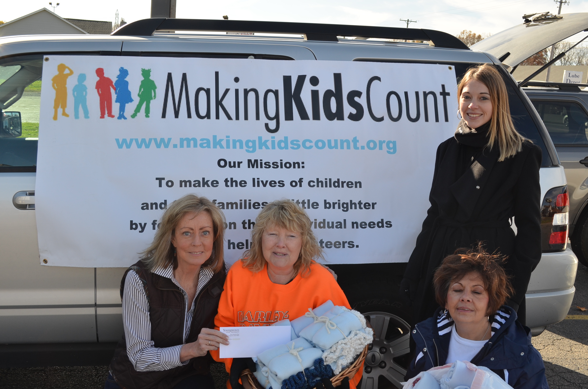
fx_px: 709
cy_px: 194
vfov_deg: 30.7
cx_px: 294
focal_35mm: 44
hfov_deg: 45.0
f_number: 8
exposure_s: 1/250
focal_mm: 29
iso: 200
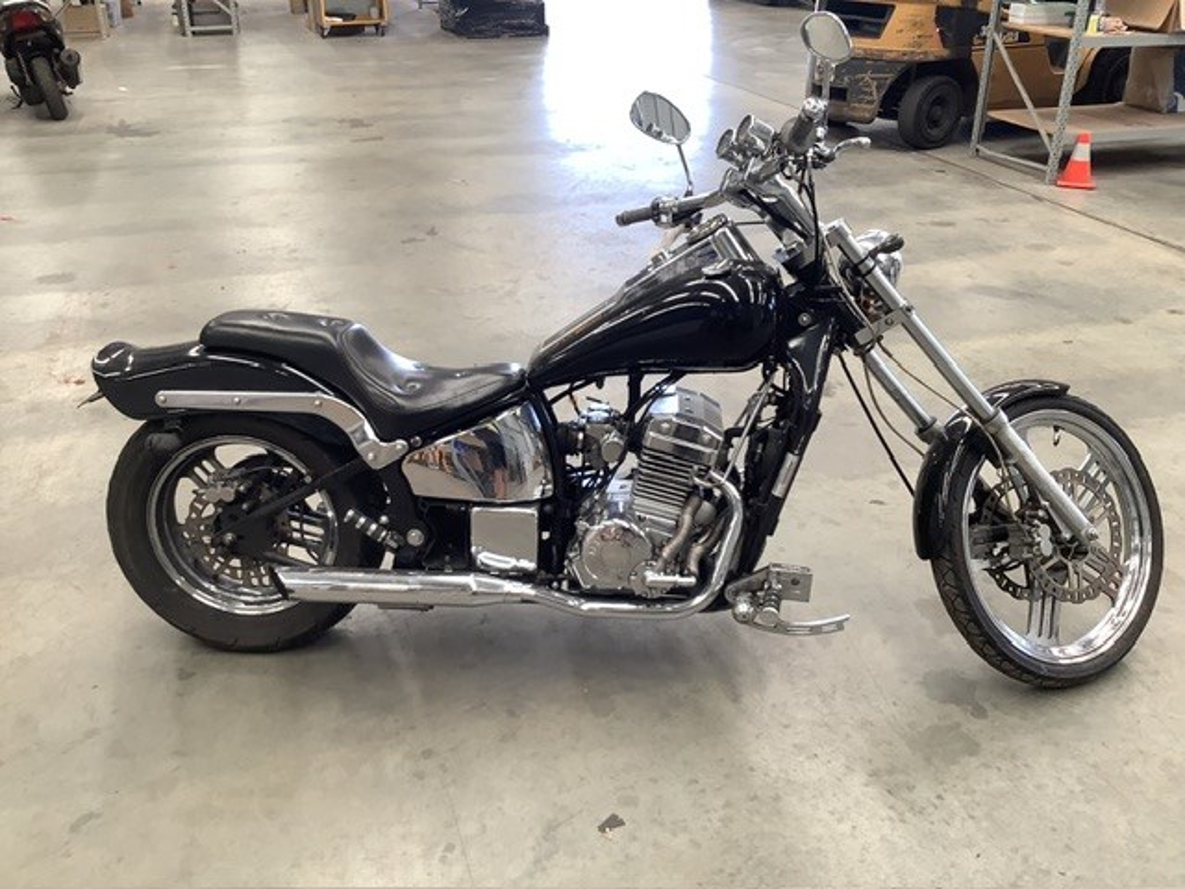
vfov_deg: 45.4
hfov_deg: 58.4
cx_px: 592
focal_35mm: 31
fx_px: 1061
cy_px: 444
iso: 64
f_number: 2.4
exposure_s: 1/50
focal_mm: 3.3
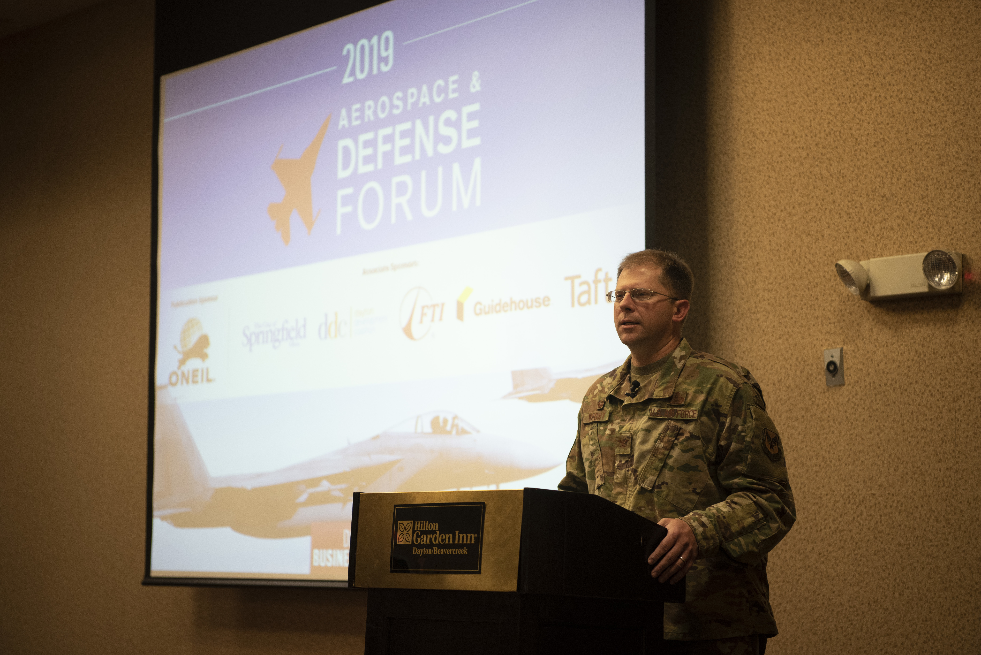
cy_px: 328
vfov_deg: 19.5
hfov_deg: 28.8
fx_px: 1908
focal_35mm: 70
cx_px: 490
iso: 1000
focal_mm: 70
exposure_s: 1/100
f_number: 2.8
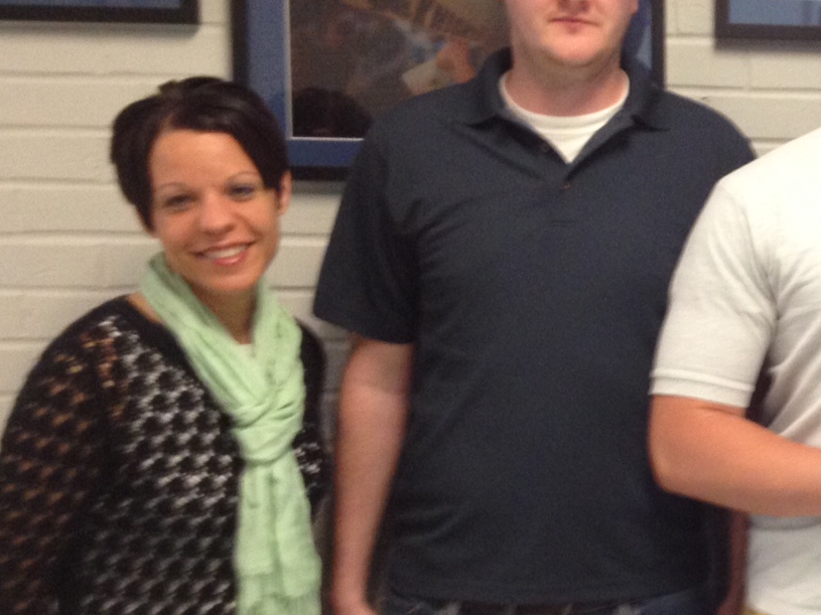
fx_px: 2087
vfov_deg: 16.8
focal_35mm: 88
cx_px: 962
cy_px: 366
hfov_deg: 20.9
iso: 160
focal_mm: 4.28
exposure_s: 1/20
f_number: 2.4
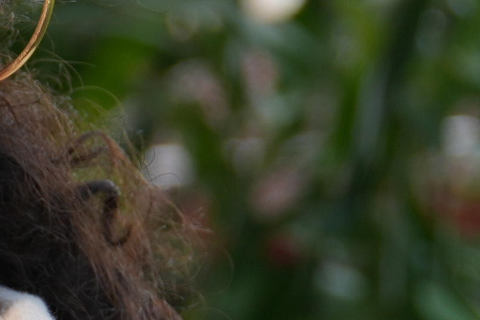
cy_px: 180
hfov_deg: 3.6
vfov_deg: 2.4
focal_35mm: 565
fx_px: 7534
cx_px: -143
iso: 100
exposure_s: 1/200
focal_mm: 61
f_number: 4.5
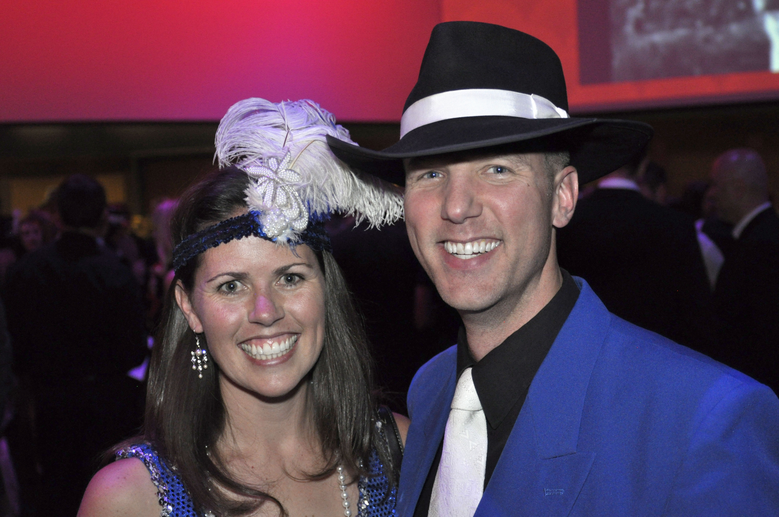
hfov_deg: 35.1
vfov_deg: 23.7
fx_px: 1232
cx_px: 390
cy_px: 258
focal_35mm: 57
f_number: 4
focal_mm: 38
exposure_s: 1/60
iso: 800
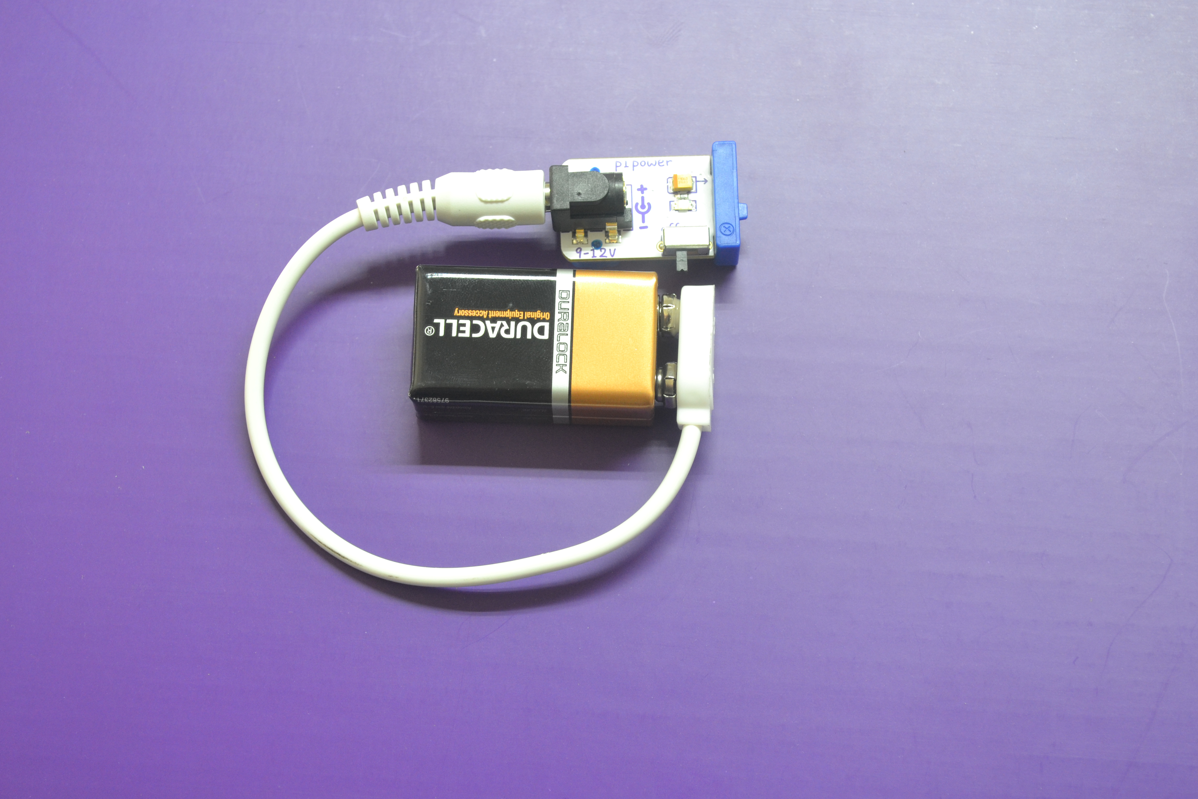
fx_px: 1997
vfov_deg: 22.6
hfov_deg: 33.4
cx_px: 599
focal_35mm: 60
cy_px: 400
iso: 800
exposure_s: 1/15
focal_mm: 40
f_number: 5.3
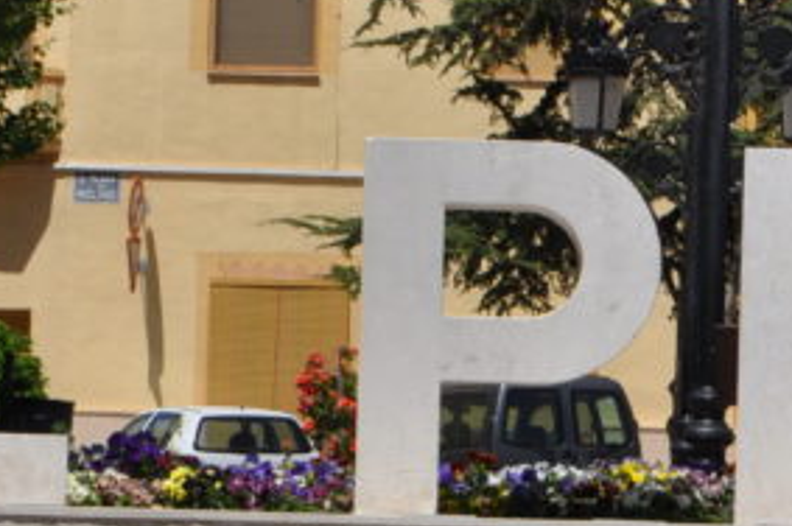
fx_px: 5252
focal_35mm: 239
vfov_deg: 5.7
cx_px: 722
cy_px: 283
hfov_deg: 8.6
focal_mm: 44
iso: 200
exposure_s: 1/500
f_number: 11
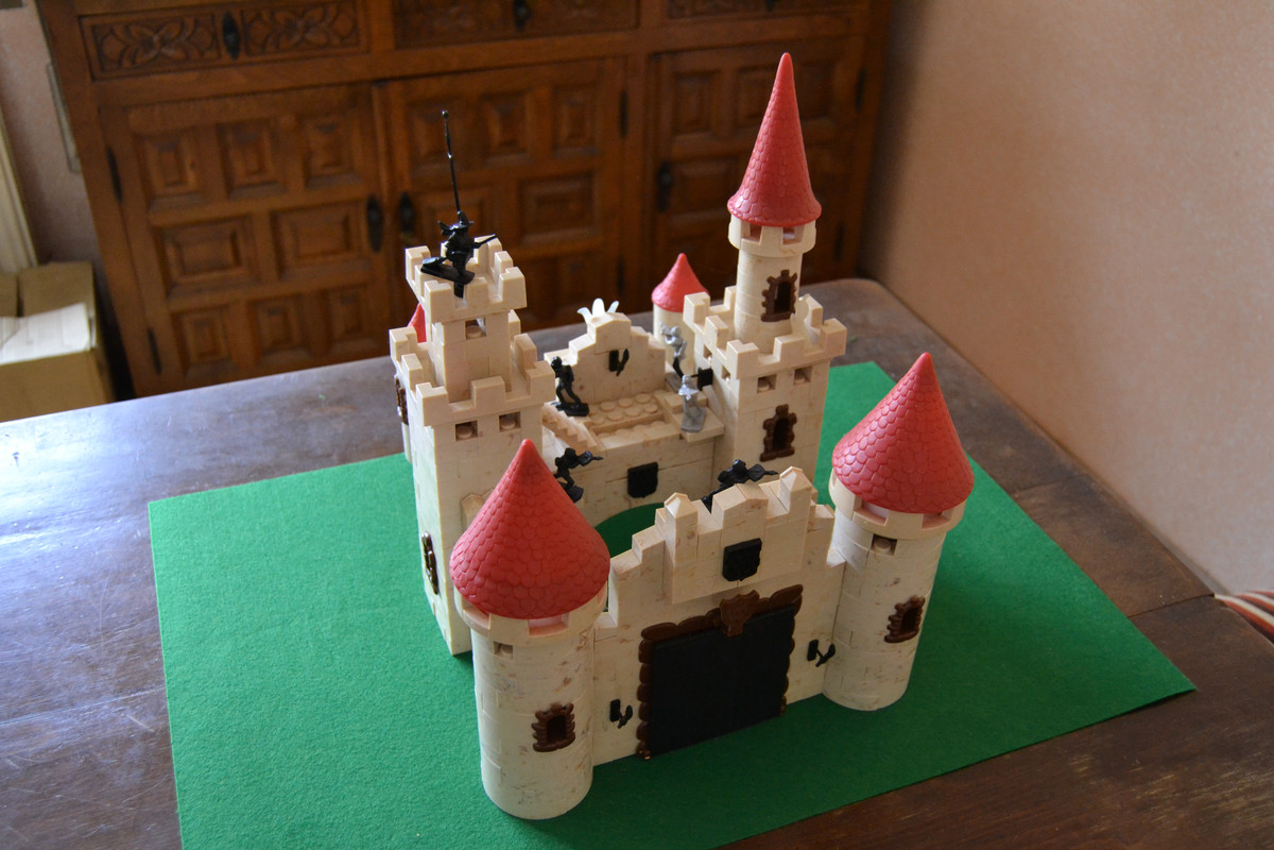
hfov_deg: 57.2
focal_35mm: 33
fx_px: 1168
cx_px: 637
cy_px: 425
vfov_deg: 40.0
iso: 2000
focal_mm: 22
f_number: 3.5
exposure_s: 1/60
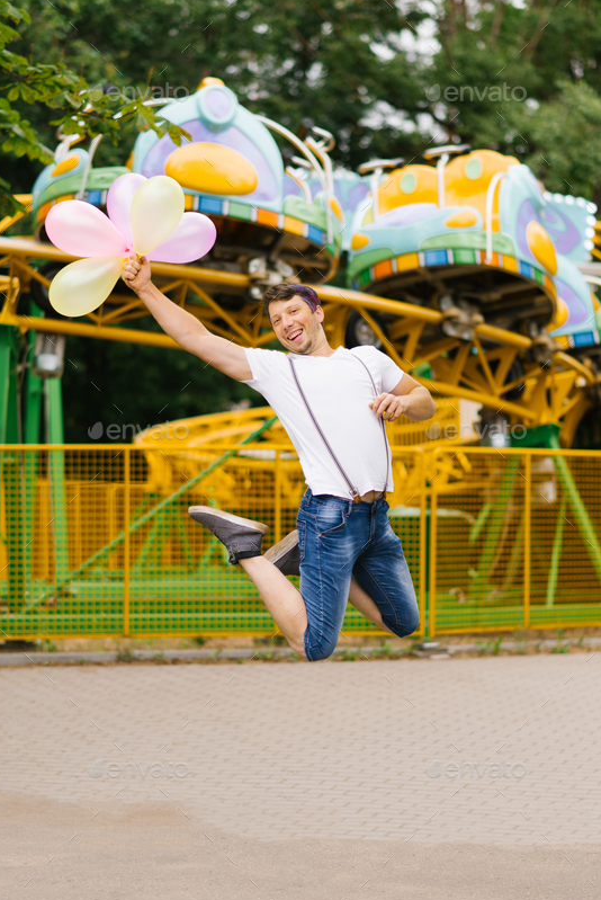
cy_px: 422
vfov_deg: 21.7
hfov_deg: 14.6
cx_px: 304
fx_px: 2350
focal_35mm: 94
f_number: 2
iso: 200
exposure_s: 1/640
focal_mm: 85
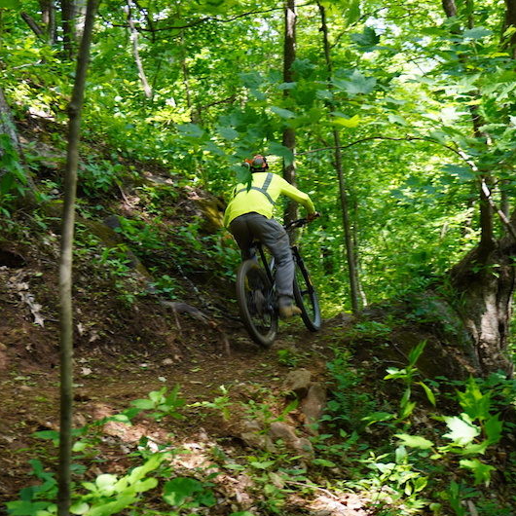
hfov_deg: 28.8
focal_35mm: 60
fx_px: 1006
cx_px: 258
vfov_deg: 28.7
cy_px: 217
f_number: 5
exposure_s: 1/60
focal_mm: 31
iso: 160
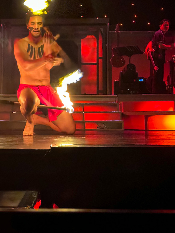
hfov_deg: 18.3
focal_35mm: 80
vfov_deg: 24.3
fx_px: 539
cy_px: 70
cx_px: 39
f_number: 1.8
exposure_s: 1/30
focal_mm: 6.86
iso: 500
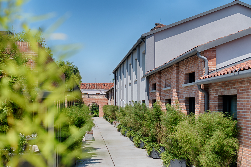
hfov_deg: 39.6
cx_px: 126
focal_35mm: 50
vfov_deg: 26.9
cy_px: 84
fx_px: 348
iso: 50
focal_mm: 50
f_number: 3.5
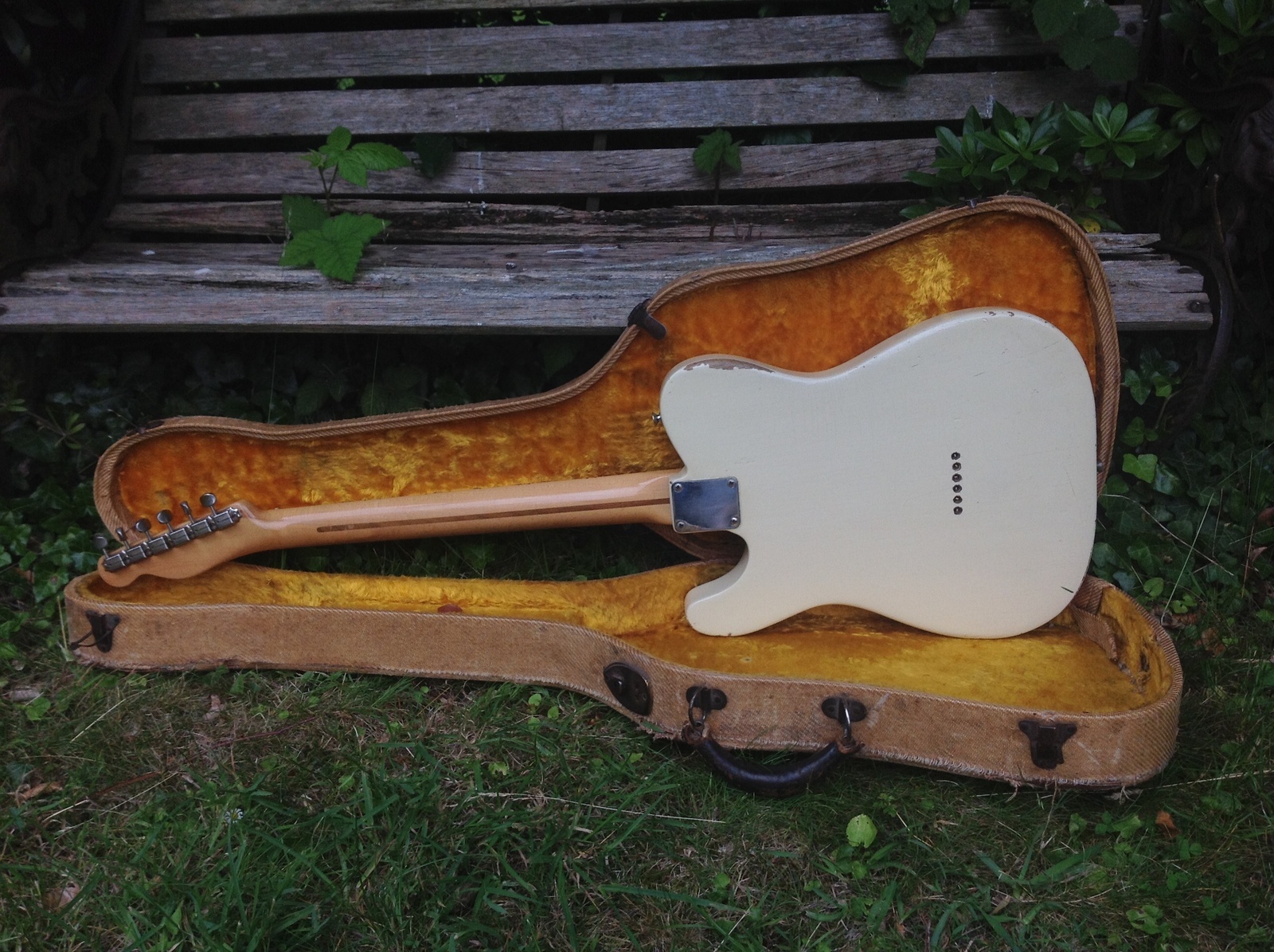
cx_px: 637
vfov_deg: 40.6
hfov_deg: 52.7
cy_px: 476
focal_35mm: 35
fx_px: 1286
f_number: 2.4
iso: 50
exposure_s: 1/291
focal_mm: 4.28
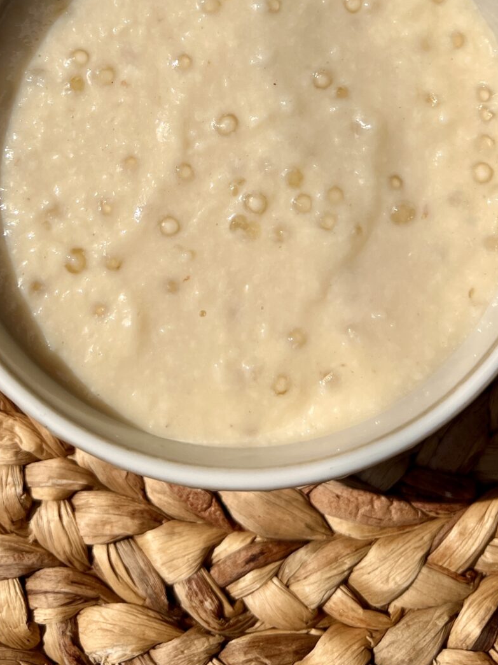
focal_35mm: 51
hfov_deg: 28.6
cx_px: 259
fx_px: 978
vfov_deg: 36.0
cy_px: 118
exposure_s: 1/16393
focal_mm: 5.7
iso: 50
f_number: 1.5
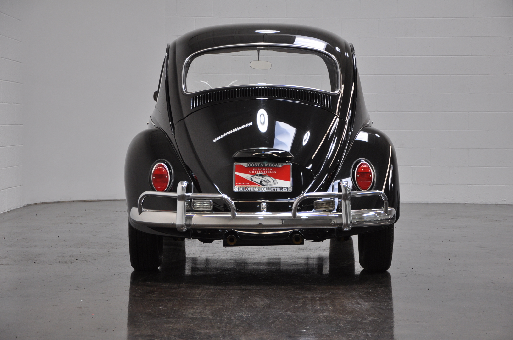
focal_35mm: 87
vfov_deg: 15.7
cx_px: 256
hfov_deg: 23.4
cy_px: 170
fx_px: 1238
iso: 500
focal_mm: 58
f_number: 5
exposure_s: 1/60
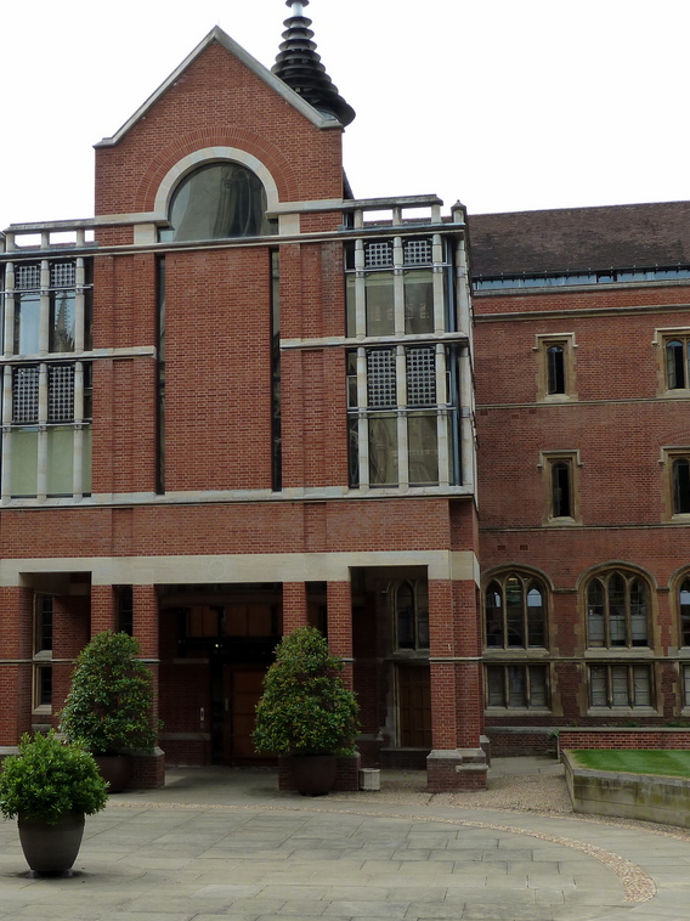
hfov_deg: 28.9
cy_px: 462
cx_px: 231
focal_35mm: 50
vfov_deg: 38.2
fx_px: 1330
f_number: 4
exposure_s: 1/250
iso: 125
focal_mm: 6.1
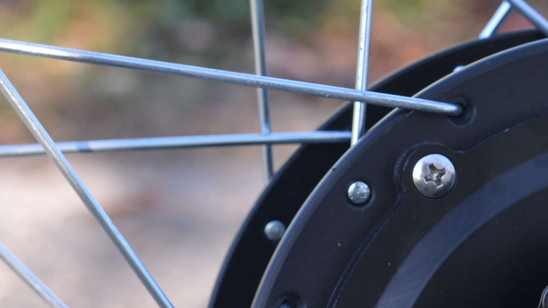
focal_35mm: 219
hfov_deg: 9.7
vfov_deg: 5.5
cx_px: 594
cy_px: 414
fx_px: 3182
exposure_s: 1/125
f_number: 5.6
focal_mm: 50
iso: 200
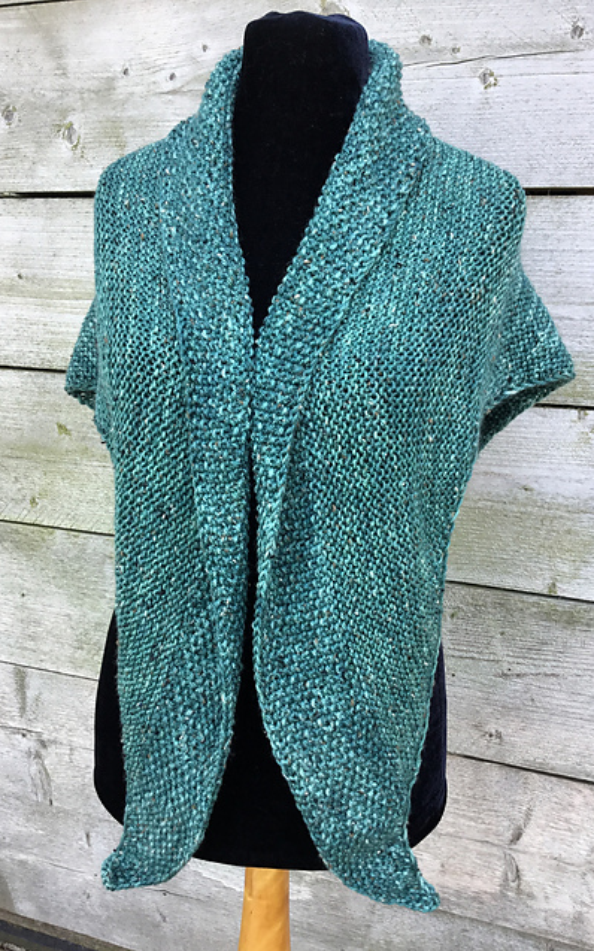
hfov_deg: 38.3
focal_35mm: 33
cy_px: 476
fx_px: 855
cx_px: 309
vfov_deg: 58.1
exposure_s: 1/100
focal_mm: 3.3
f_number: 2.4
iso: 40
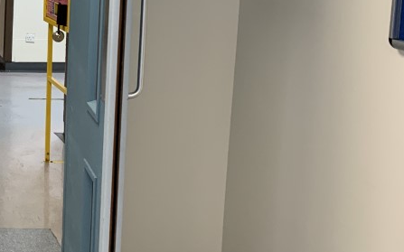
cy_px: 36
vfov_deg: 17.4
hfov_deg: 24.1
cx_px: -132
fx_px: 814
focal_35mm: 74
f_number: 1.8
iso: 100
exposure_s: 1/50
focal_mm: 4.25
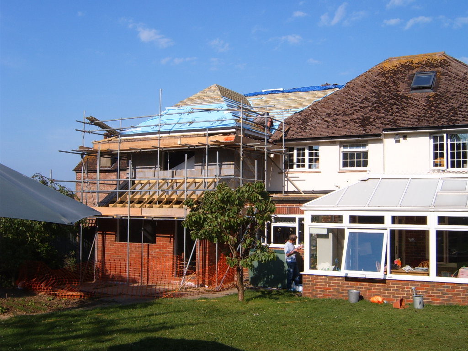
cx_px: 234
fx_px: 514
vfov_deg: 37.7
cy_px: 176
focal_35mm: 38
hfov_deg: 49.0
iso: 63
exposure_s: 1/350
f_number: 5.8
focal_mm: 5.8
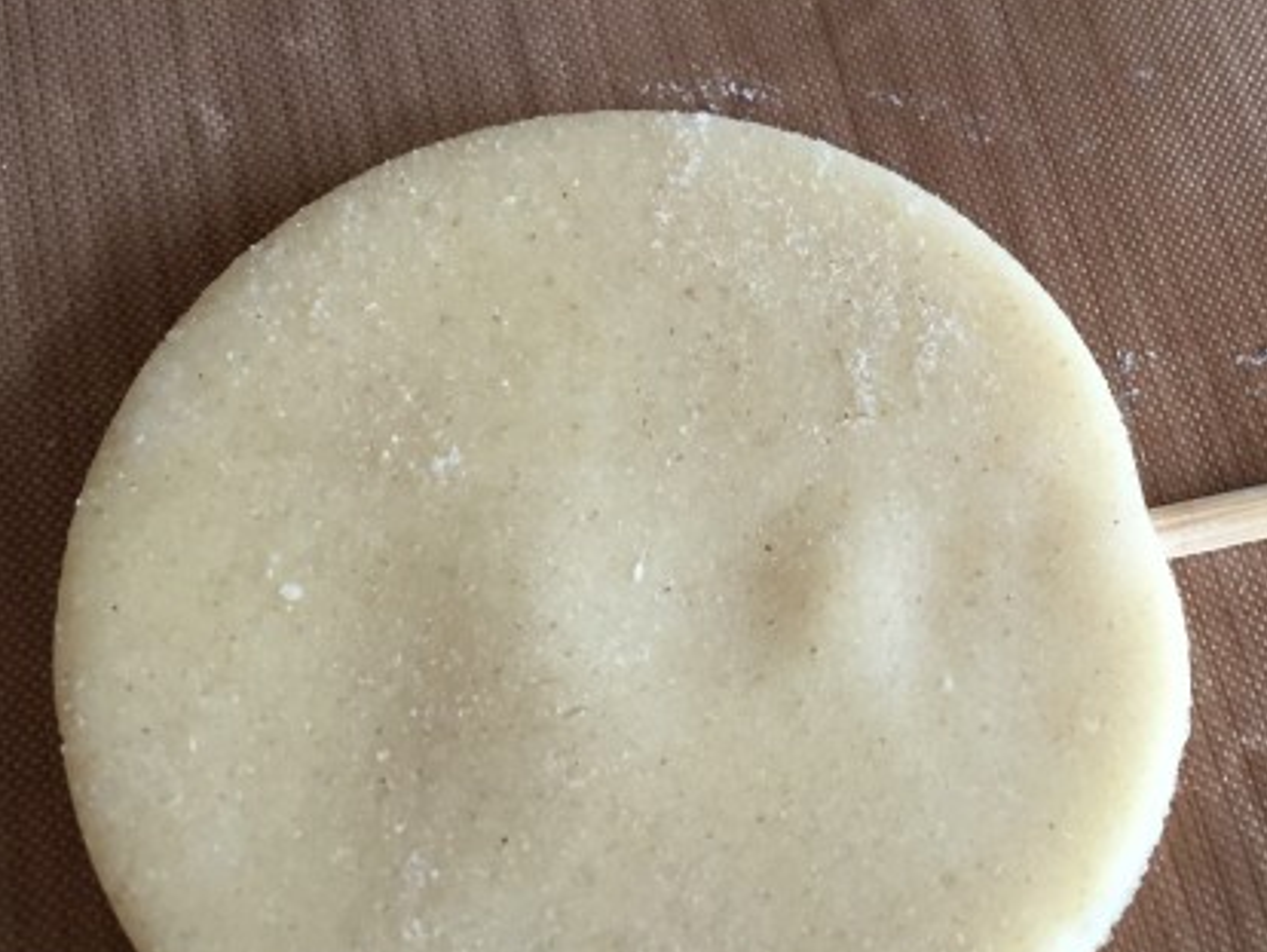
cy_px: 386
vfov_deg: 26.1
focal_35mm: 56
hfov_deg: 33.4
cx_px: 998
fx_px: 2051
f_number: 2.2
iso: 125
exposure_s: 1/30
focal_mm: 4.15
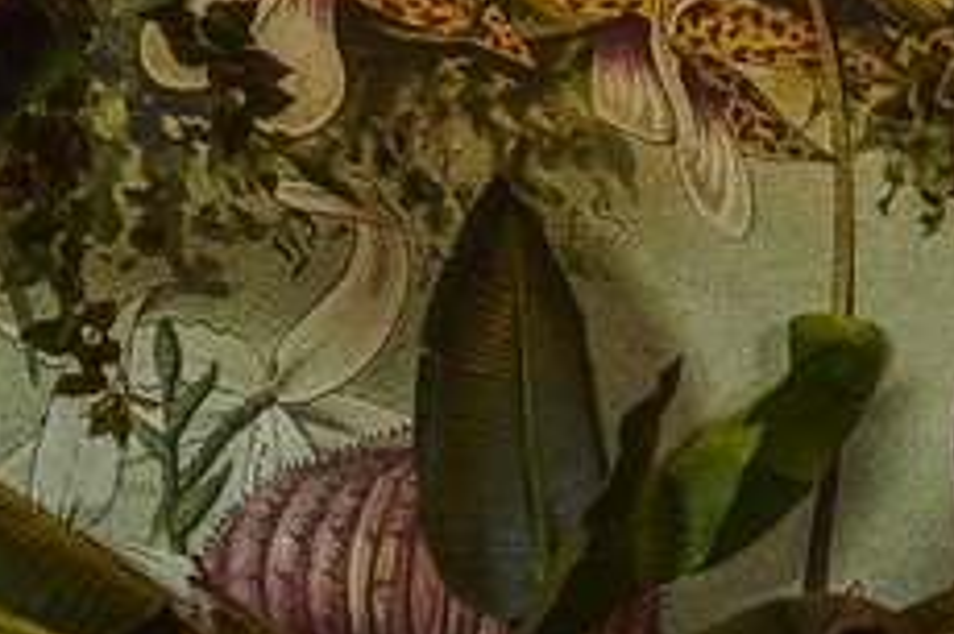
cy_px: 1523
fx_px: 5693
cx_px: 1562
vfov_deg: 6.1
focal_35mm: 215
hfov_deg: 9.2
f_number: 8
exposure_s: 1/20
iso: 400
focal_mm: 28
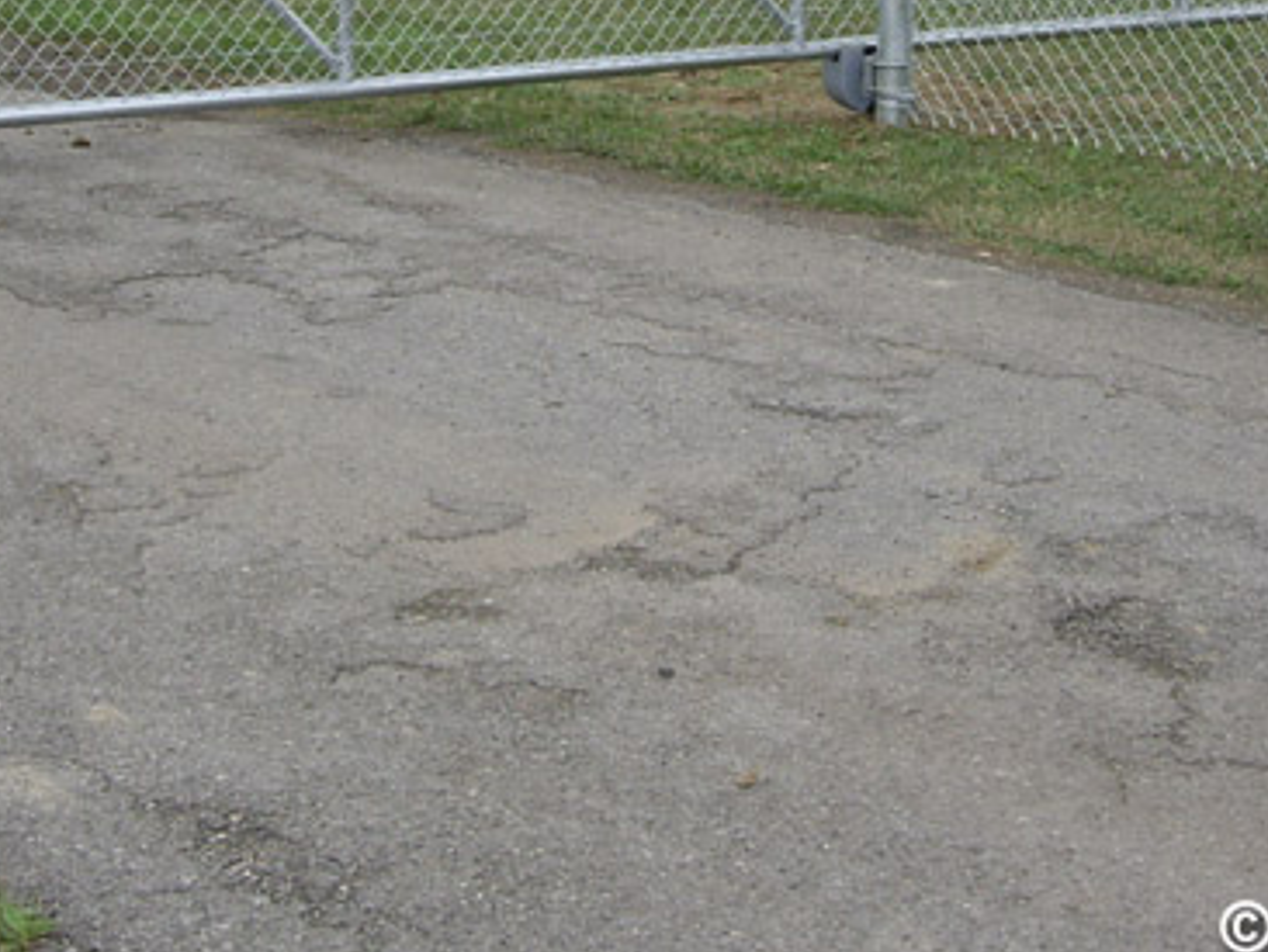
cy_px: -24
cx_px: 728
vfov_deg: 17.3
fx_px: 3042
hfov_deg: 23.5
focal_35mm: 83
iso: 100
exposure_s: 1/400
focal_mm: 7.9
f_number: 2.8
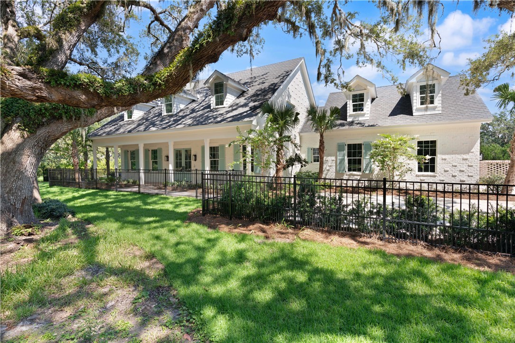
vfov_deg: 70.4
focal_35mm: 17
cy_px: 172
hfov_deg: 93.3
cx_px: 258
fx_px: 243
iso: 250
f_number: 8
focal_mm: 17
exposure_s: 1/50
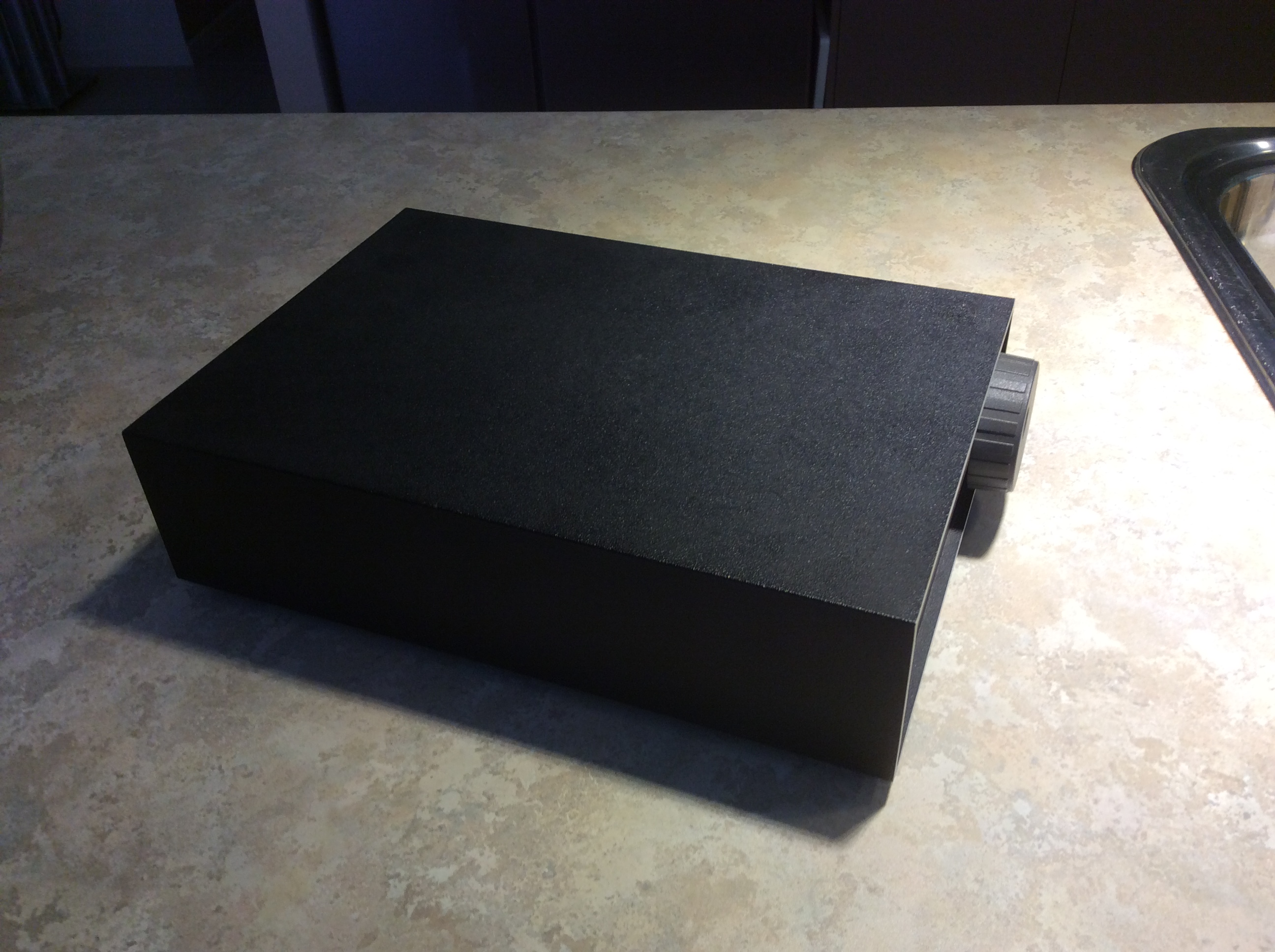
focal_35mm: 32
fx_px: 1177
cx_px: 638
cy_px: 476
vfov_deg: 44.1
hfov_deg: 56.9
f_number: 2.4
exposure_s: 1/33
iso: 40
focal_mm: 3.3
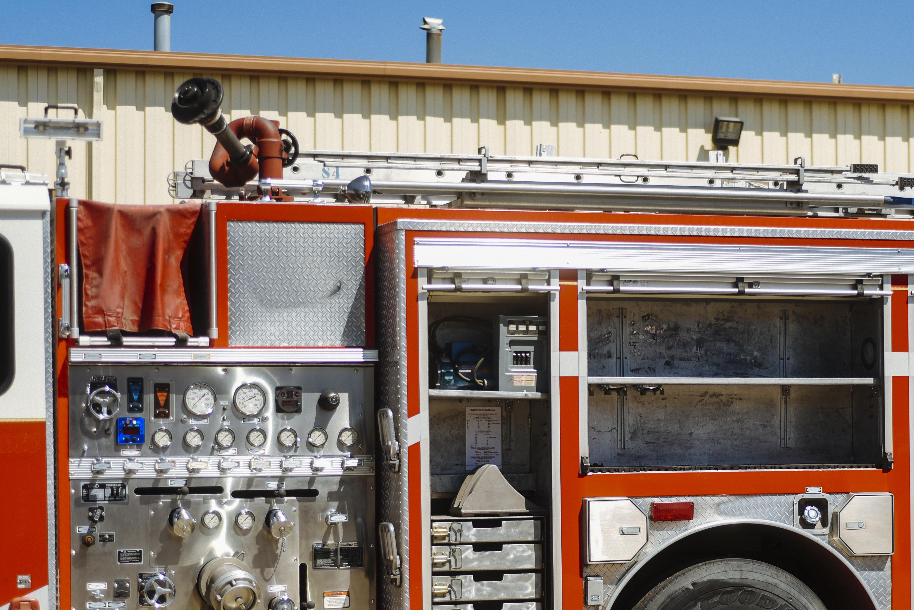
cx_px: 604
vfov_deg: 14.5
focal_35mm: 94
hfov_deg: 21.6
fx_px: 2387
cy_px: 449
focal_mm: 60
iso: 80
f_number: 2.8
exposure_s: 1/2000
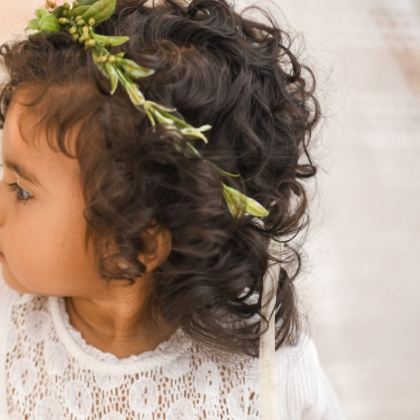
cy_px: 228
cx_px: 57
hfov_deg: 6.5
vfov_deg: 6.5
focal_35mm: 270
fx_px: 3706
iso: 500
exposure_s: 1/250
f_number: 2.8
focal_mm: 160
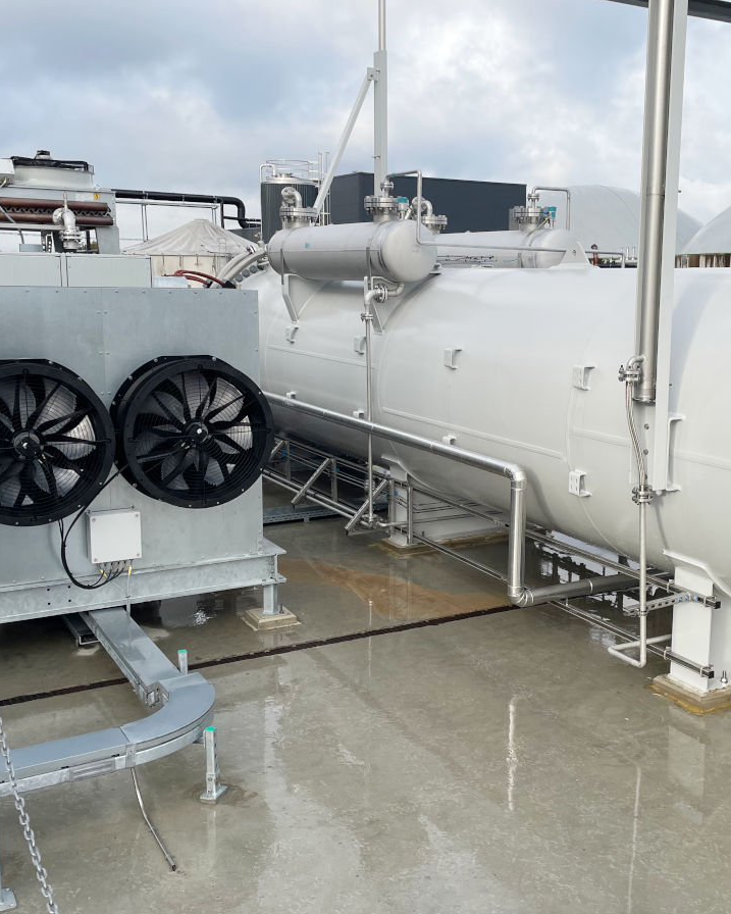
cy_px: 458
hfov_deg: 41.9
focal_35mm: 34
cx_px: 560
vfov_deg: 52.8
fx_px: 919
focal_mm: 4.2
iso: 32
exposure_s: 1/1949
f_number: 1.6
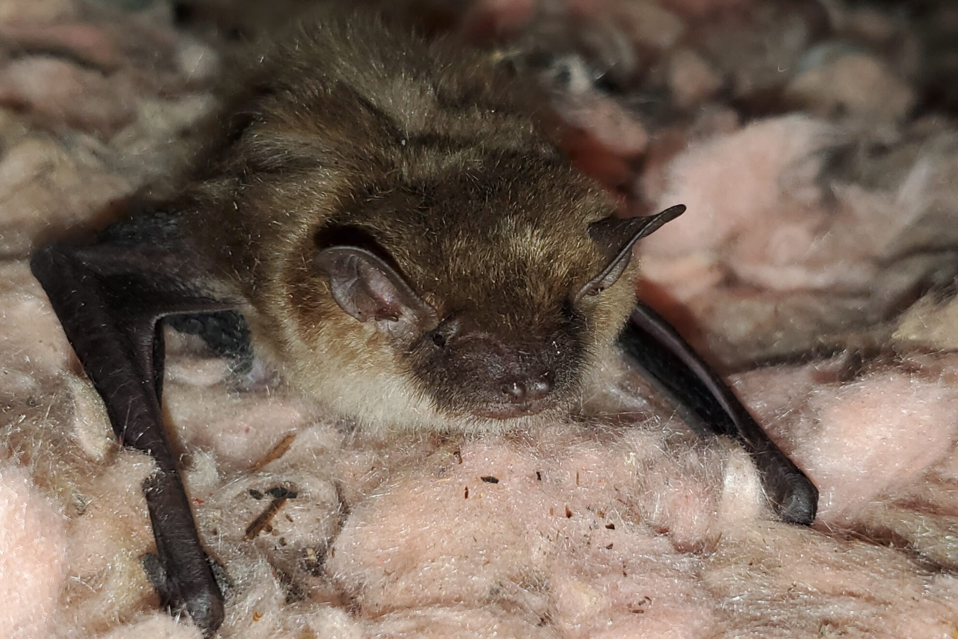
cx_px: 476
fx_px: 745
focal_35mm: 28
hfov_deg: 65.5
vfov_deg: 46.3
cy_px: 353
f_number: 1.5
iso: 50
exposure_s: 1/438
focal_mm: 4.3
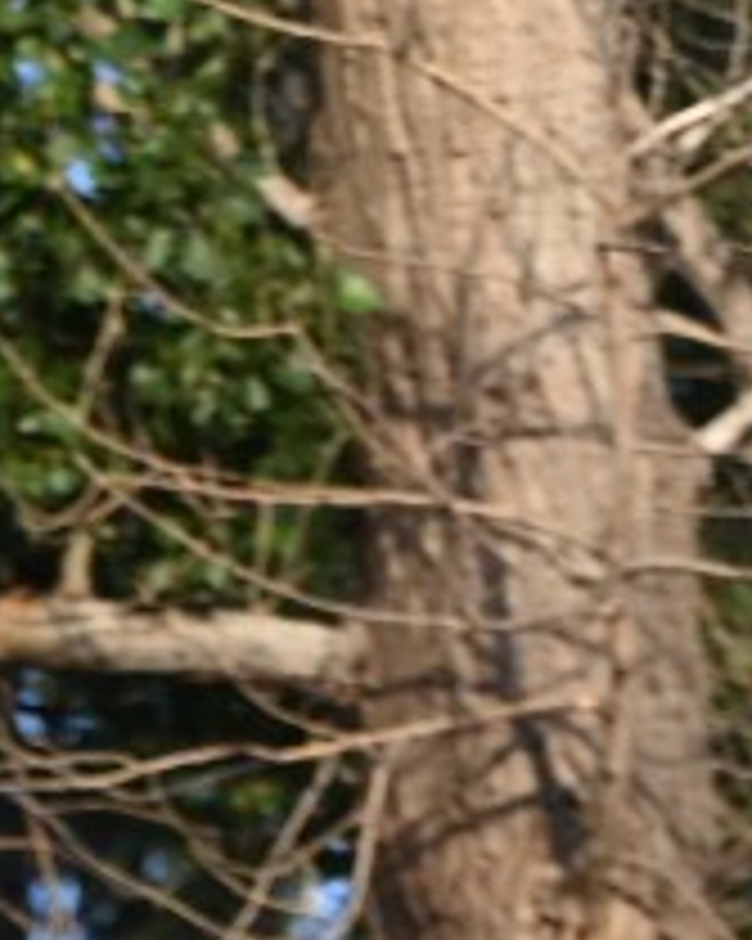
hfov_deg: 2.6
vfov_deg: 3.3
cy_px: 2235
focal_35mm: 582
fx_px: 16203
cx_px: -2159
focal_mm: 80
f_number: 4
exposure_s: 1/1000
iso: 250
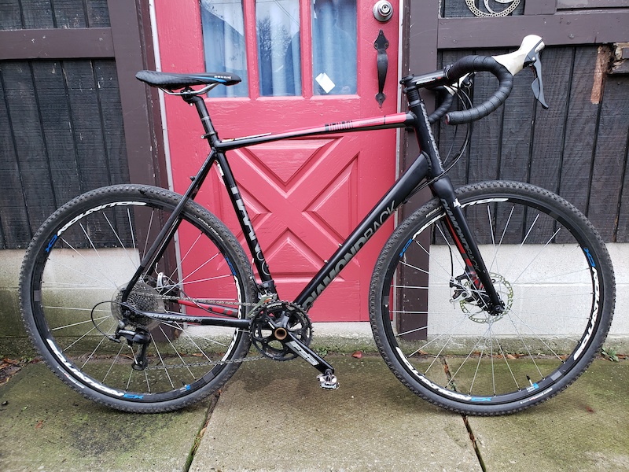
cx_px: 314
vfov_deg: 53.1
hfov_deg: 67.3
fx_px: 472
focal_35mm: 26
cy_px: 236
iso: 100
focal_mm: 4.3
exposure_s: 1/60
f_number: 2.4
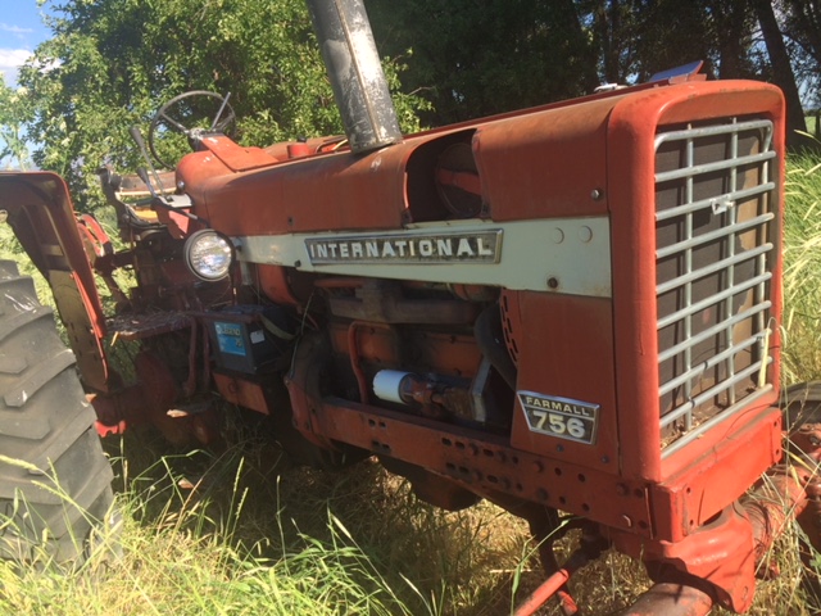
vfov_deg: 48.2
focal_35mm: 29
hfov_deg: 61.7
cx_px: 410
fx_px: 688
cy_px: 308
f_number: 2.2
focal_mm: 4.15
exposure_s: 1/1140
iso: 32
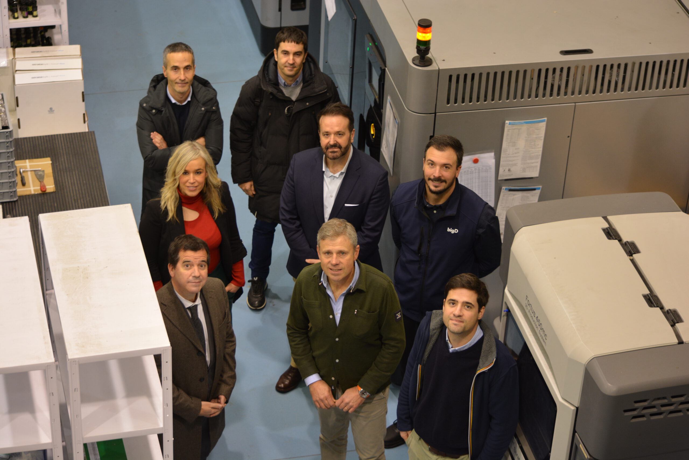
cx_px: 344
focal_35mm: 82
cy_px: 230
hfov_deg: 24.6
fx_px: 1579
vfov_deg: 16.6
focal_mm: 55
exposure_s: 1/25
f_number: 4.5
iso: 400
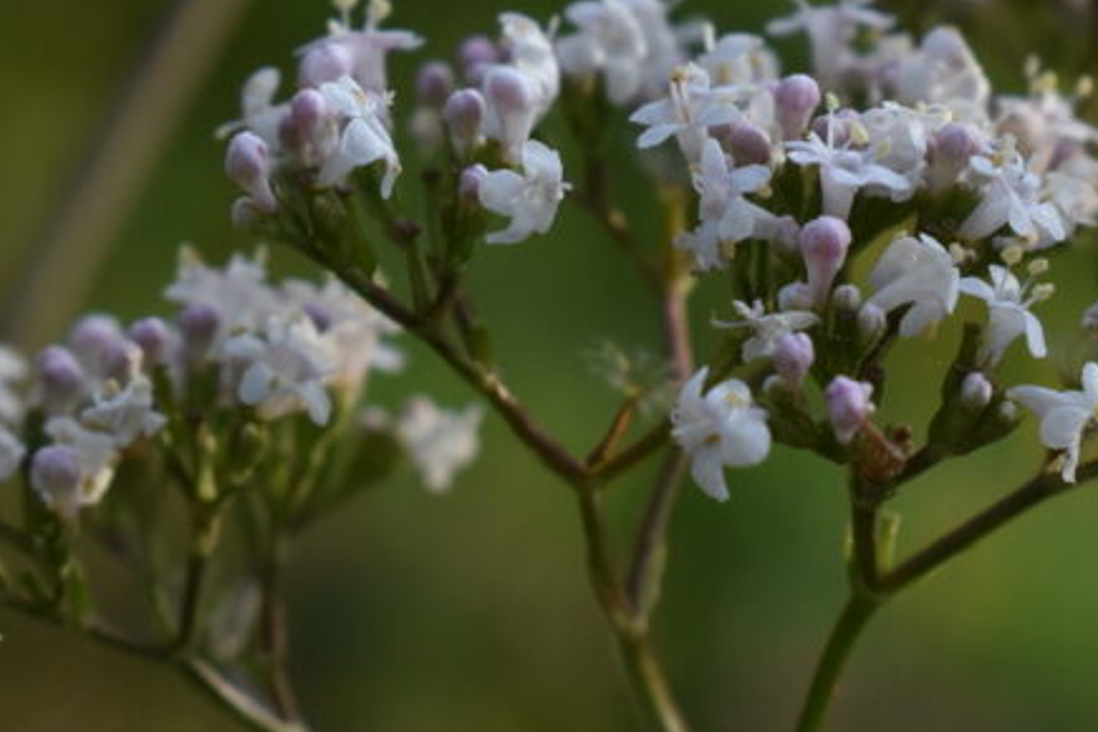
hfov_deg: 10.5
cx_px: 1133
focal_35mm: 194
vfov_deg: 7.0
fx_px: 5922
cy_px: -49
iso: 640
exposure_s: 1/400
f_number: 10
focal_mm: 55
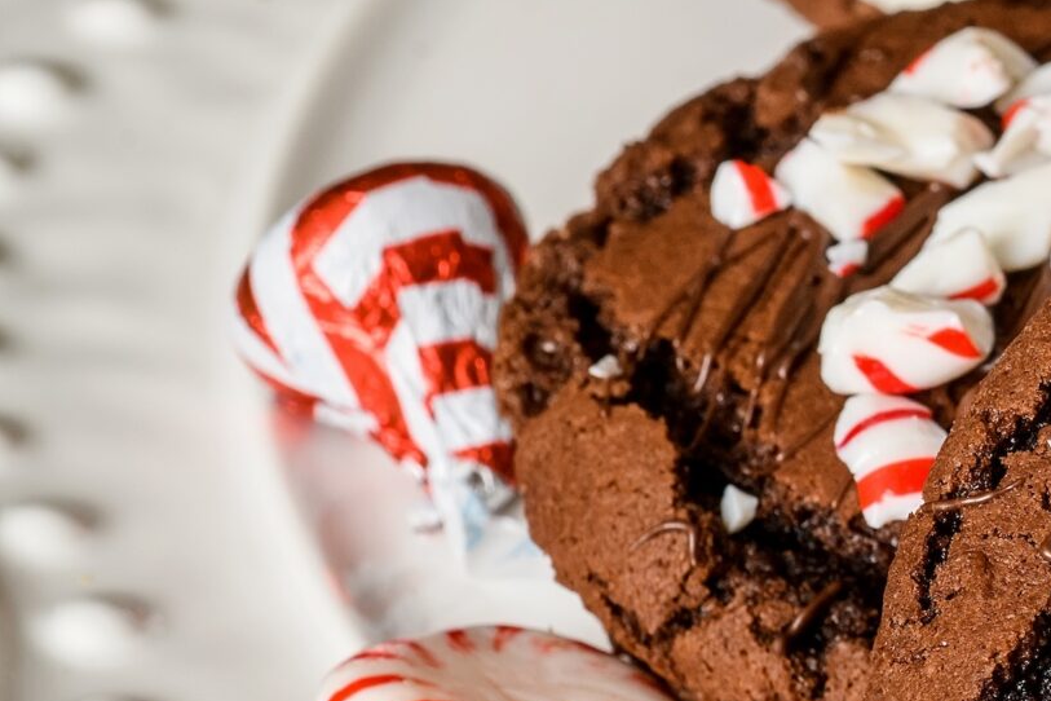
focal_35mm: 189
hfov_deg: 10.5
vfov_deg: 7.3
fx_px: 5517
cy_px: 541
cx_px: 1653
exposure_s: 1/160
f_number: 14
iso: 500
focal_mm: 60
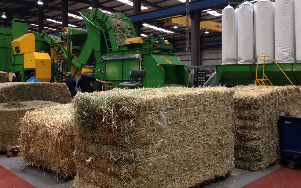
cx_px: 145
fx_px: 312
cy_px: 72
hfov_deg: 51.5
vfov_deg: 33.4
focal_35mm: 38
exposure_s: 1/20
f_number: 2.4
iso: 80
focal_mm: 4.12
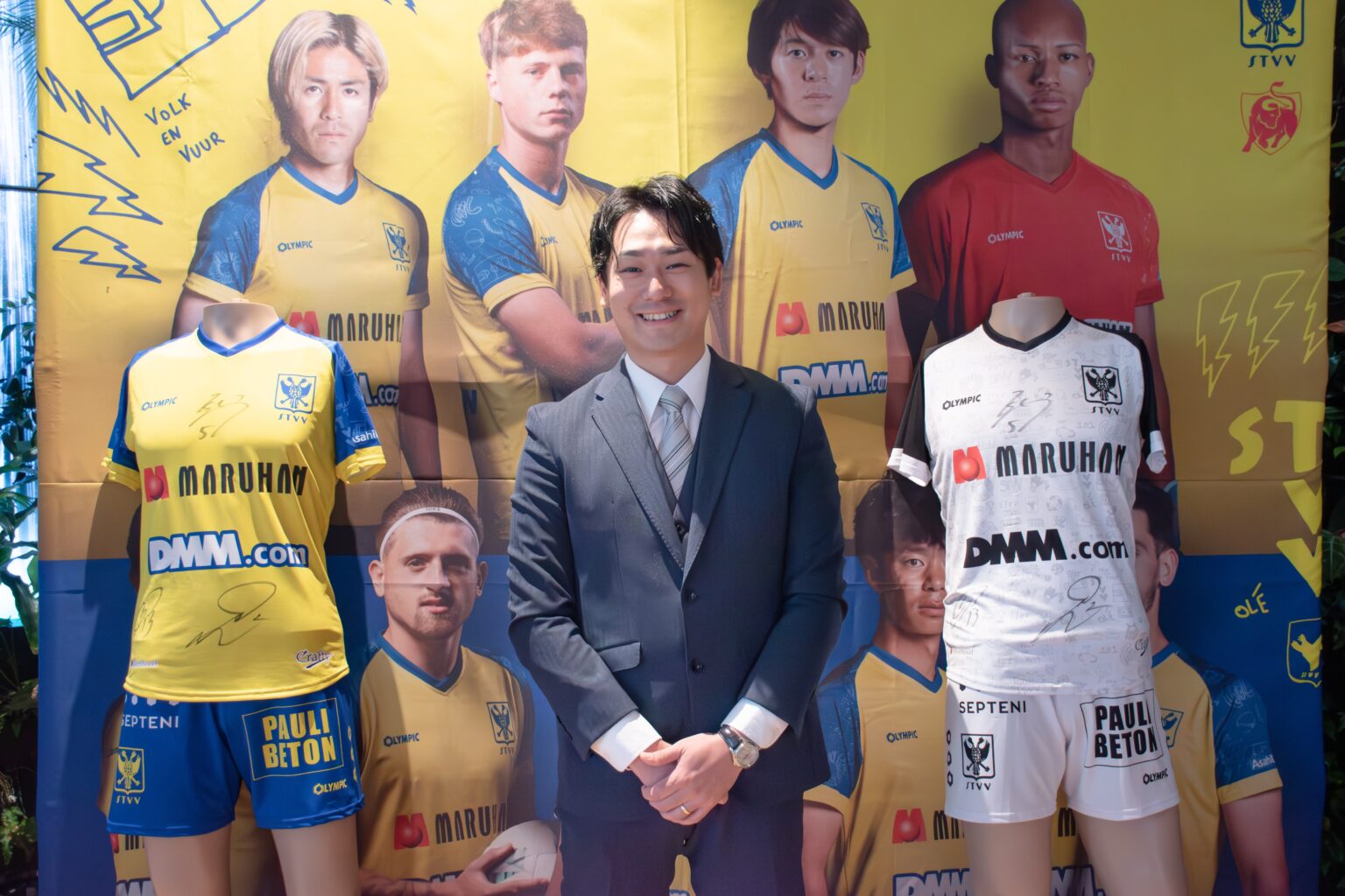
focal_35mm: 34
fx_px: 1289
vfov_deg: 38.4
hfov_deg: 55.1
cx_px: 672
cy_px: 448
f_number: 3.8
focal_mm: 23
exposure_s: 1/320
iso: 3200
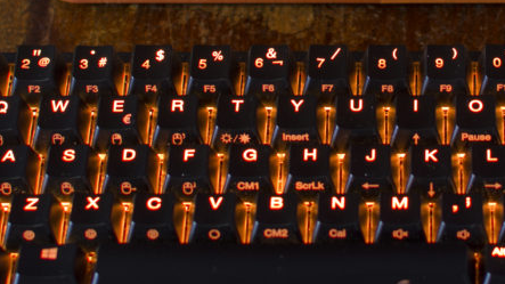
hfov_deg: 12.4
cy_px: -95
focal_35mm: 174
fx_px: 2325
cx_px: 377
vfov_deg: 6.9
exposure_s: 4
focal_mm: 35
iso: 100
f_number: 2.8
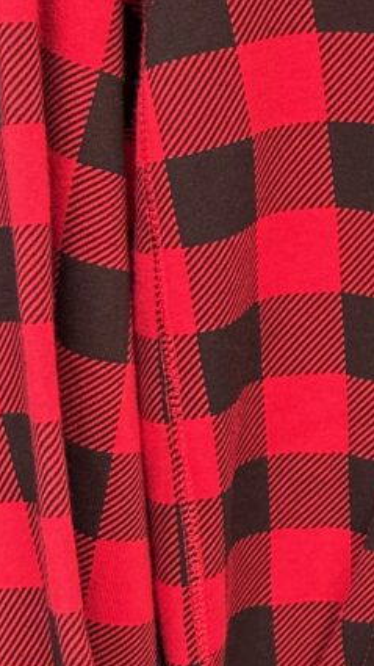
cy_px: 291
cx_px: 706
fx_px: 1693
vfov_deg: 22.2
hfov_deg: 11.5
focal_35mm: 96
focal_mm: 6.86
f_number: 1.78
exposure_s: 1/298
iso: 80
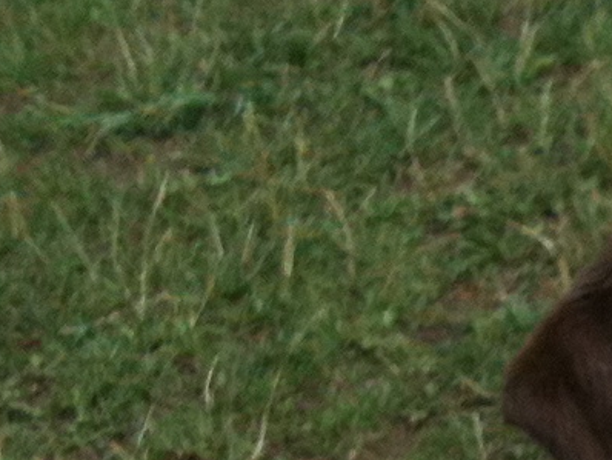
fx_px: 3184
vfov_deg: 7.9
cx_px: 1444
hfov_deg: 9.8
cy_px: 877
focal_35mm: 180
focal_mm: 3.85
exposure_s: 1/1175
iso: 64
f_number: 2.8
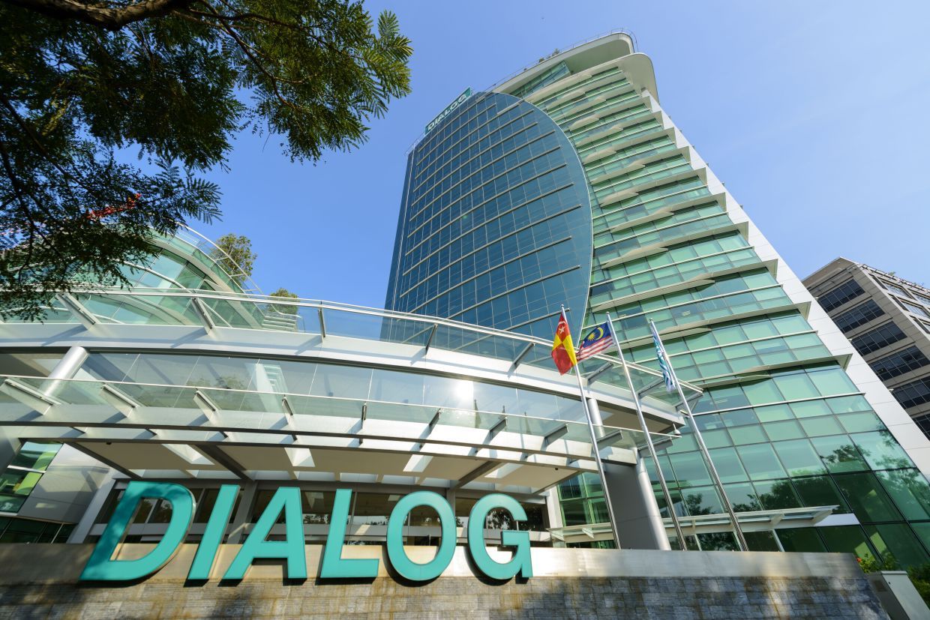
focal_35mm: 14
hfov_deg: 104.2
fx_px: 362
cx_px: 465
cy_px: 310
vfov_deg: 81.2
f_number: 11
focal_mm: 14
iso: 100
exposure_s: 1/250
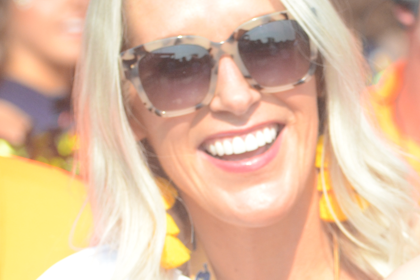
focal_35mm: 327
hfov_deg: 6.3
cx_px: 549
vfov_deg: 4.2
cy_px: 291
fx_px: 3814
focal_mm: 80
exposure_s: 1/2500
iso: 800
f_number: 4.5
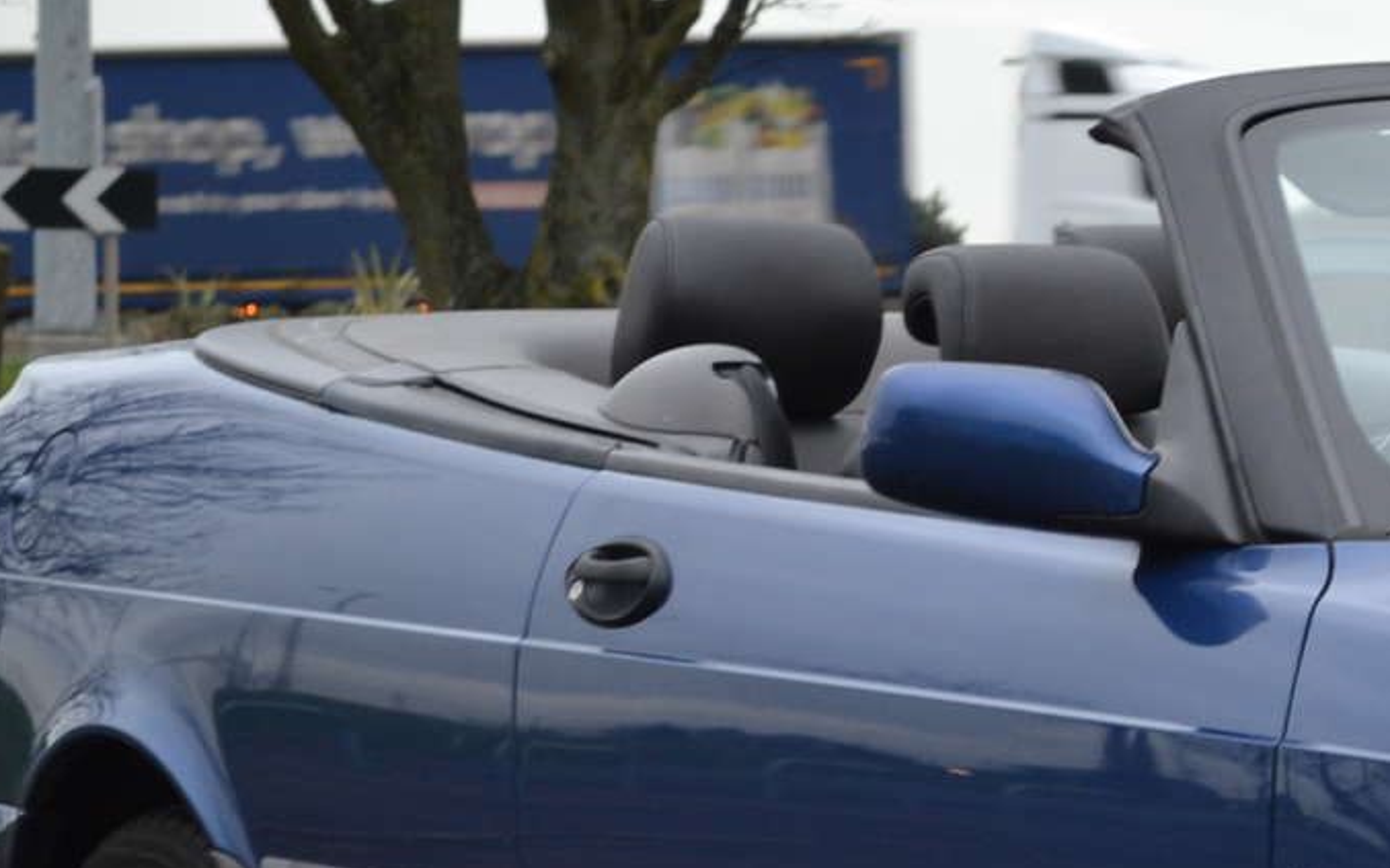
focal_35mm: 249
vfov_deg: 5.3
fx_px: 9413
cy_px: 968
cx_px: 1780
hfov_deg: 8.3
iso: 400
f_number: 5.6
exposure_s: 1/30
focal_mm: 55
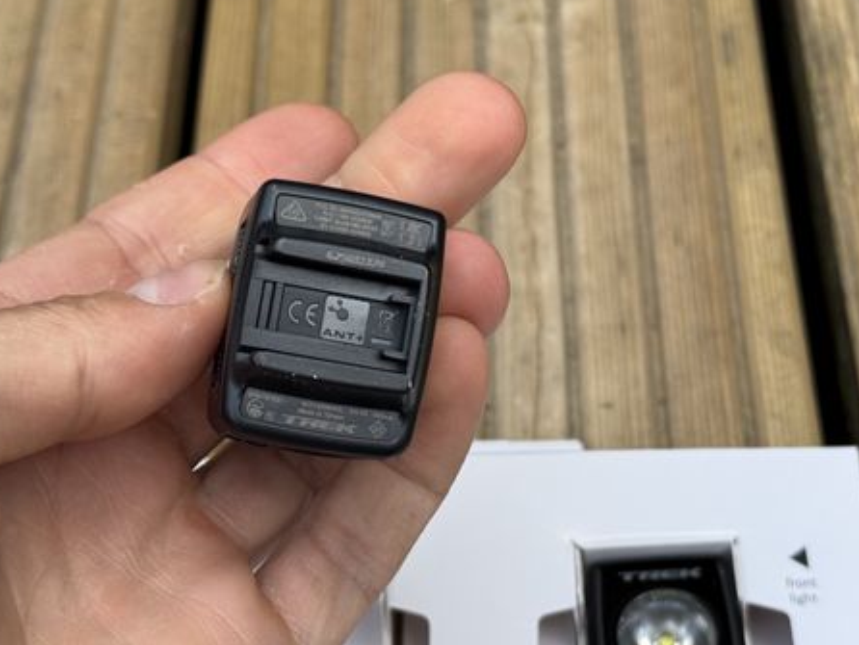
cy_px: 254
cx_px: 474
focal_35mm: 70
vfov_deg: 21.0
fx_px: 1738
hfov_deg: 27.7
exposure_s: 1/783
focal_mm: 6.76
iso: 64
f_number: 1.78
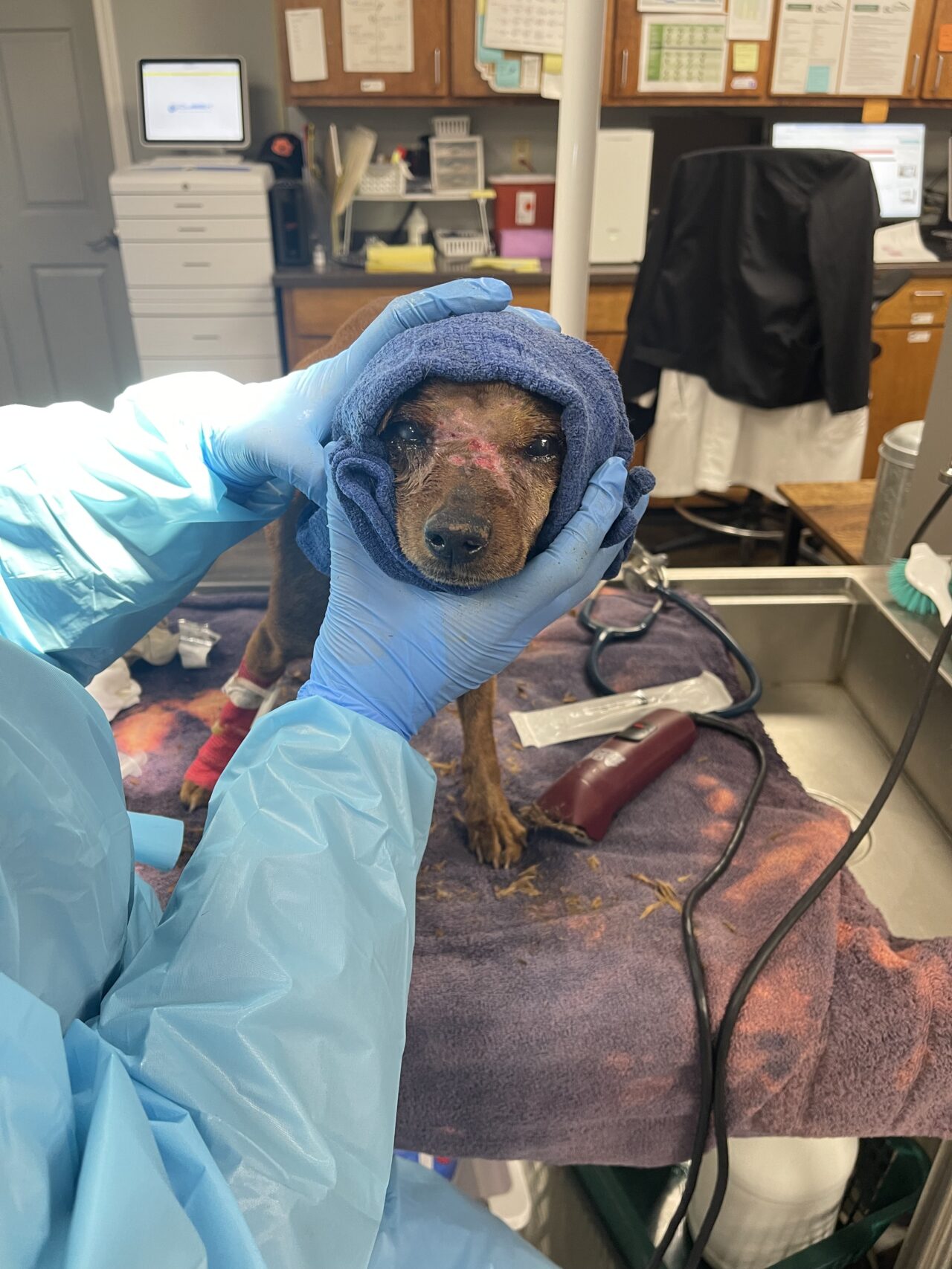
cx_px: 476
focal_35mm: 25
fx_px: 917
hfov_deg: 54.9
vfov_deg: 69.4
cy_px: 634
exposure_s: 1/60
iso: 160
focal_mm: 5.1
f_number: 1.6
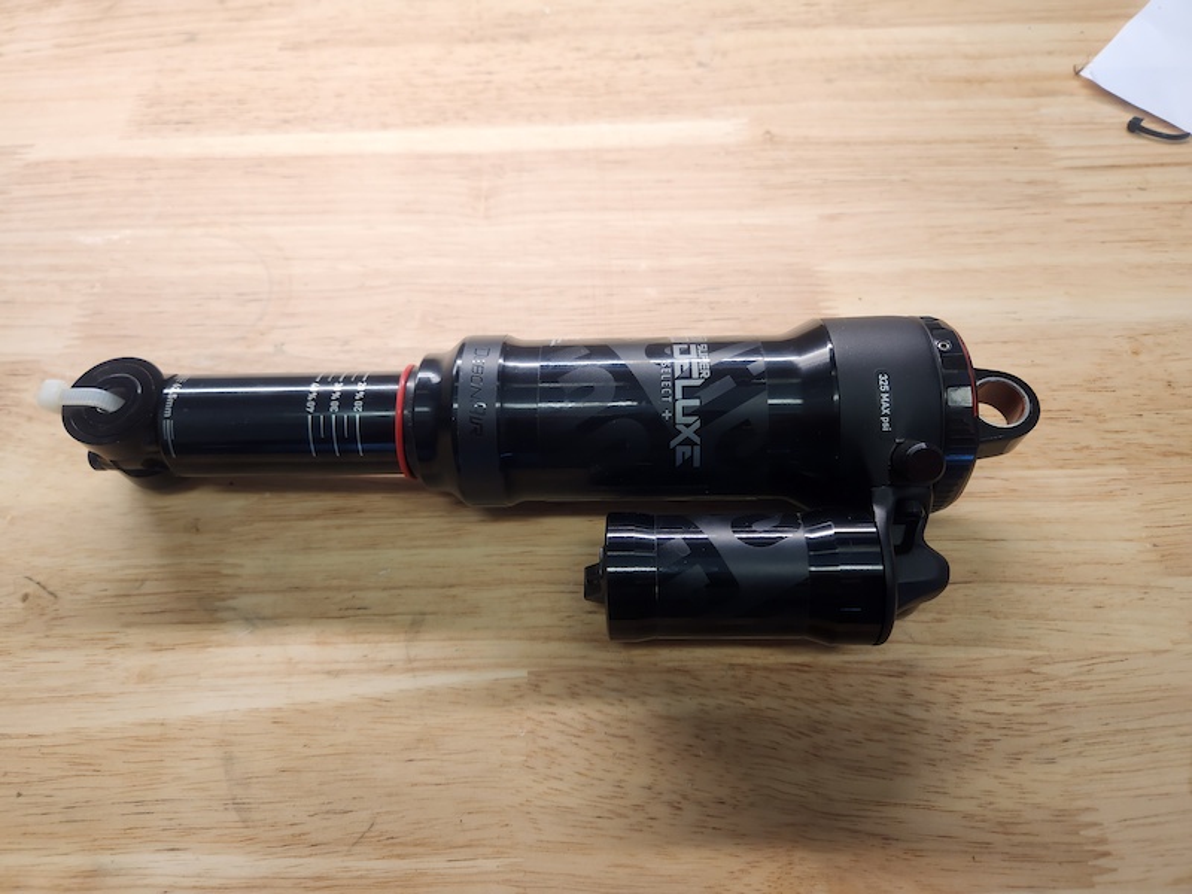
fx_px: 792
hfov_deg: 73.9
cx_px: 596
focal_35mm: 23
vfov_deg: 58.9
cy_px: 447
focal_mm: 5.4
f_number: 1.8
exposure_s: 1/180
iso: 160
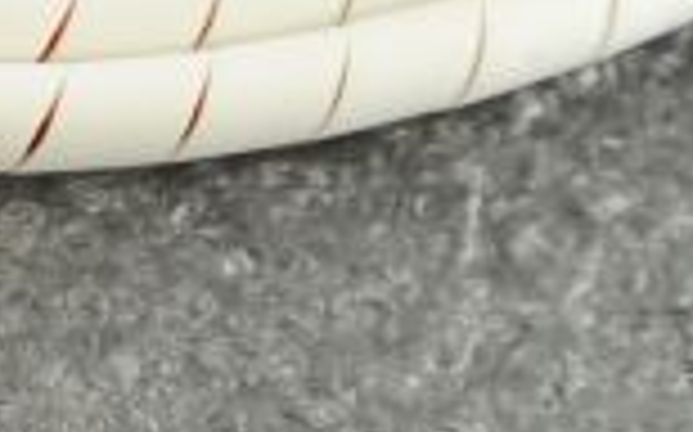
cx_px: -634
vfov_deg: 2.8
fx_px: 8983
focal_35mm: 476
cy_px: 205
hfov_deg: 4.4
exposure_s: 1/100
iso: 1600
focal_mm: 120
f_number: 9
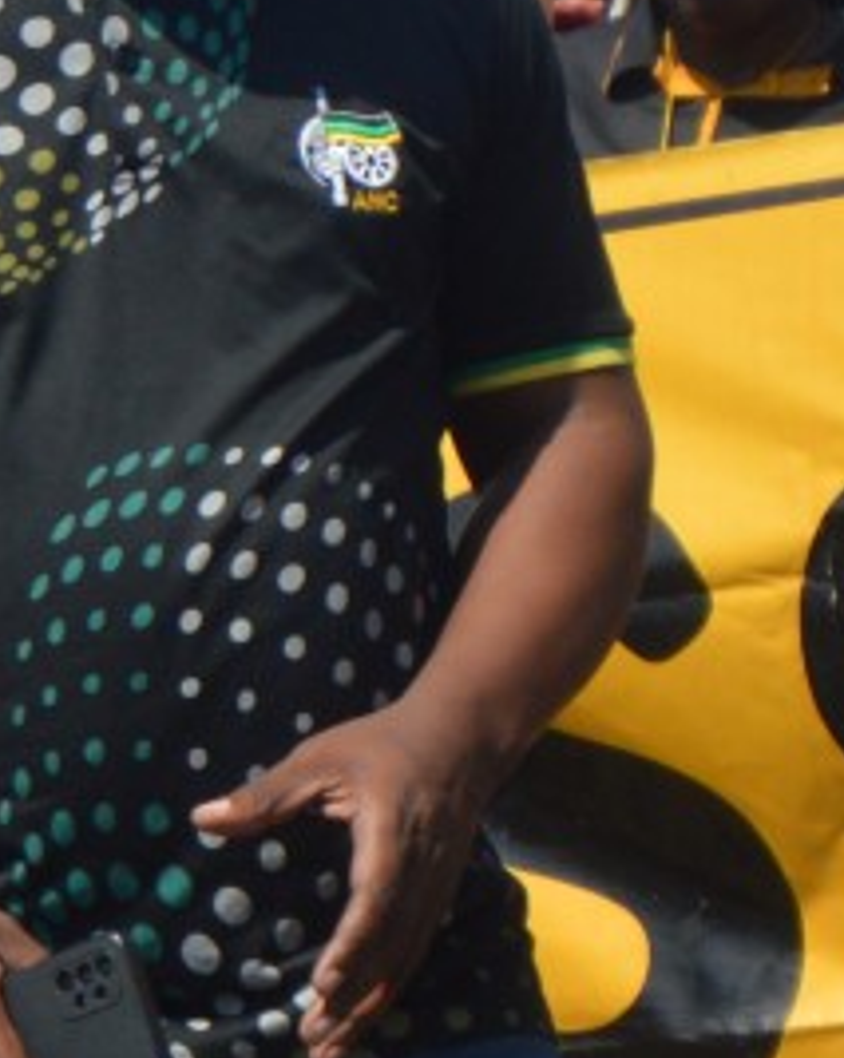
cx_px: 896
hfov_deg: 3.3
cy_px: 111
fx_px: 14727
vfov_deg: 4.1
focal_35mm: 471
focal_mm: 55
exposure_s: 1/1600
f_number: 6.3
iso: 400
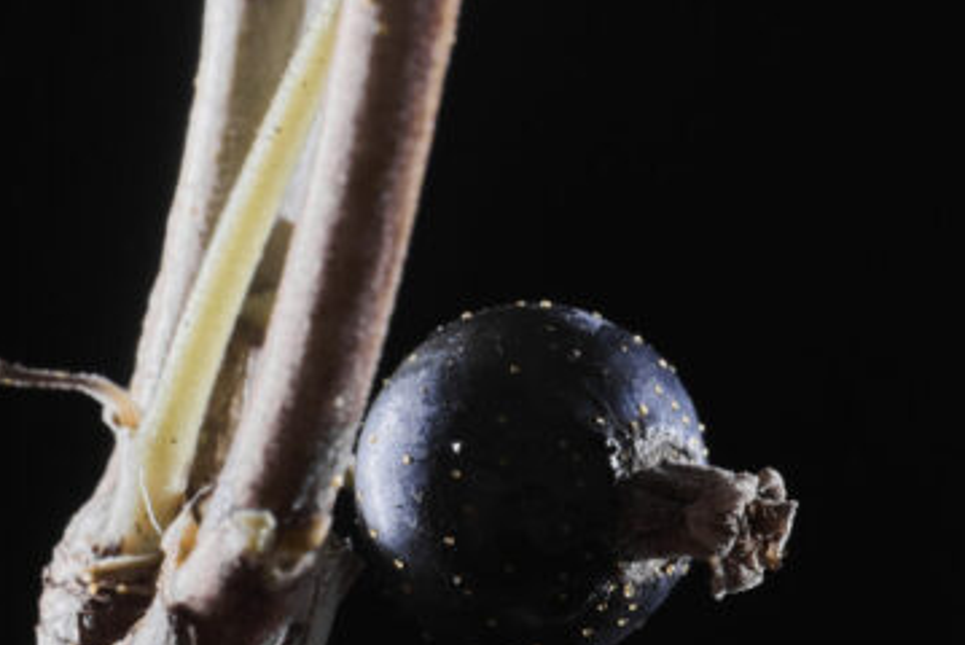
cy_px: -90
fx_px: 5821
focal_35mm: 217
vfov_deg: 6.3
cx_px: 935
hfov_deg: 9.4
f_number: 16
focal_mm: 60
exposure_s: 1/160
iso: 250
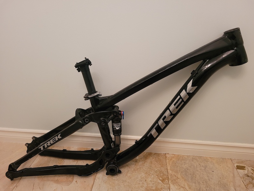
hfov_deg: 67.3
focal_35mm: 26
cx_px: 127
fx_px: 191
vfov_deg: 53.1
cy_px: 96
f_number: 1.8
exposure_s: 1/40
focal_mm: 5.4
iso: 320
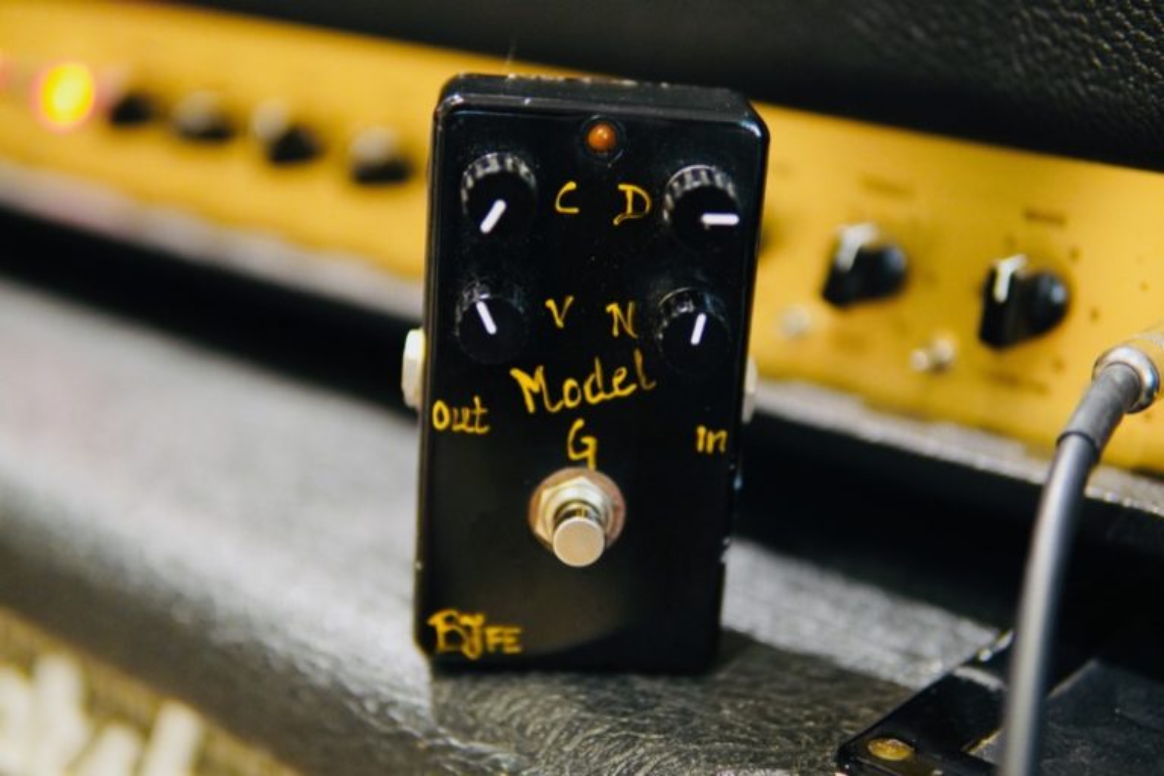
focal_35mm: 45
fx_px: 1455
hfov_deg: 43.6
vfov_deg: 29.9
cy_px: 388
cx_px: 582
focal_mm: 30
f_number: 1.4
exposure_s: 1/50
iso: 2500
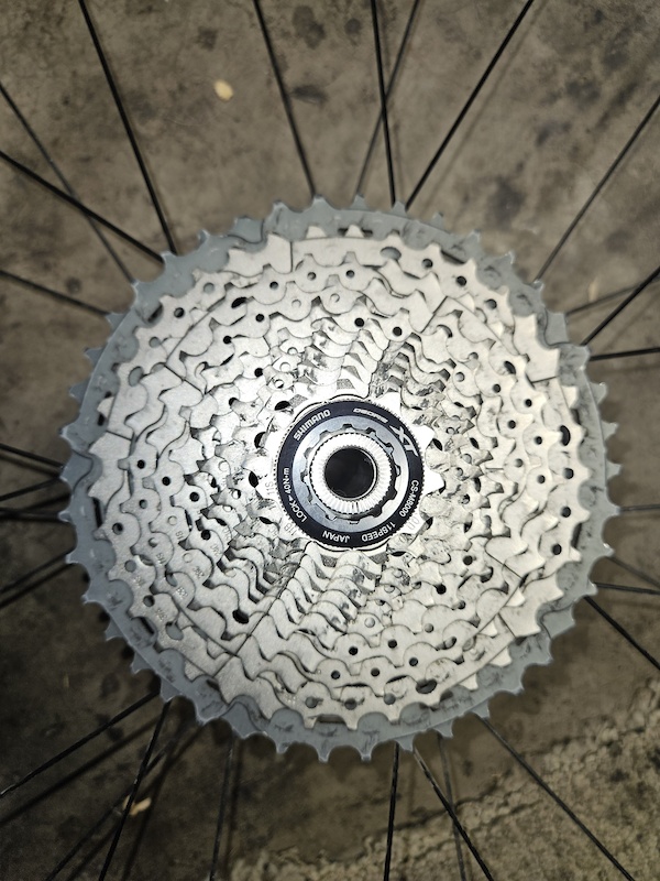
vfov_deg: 73.9
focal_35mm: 23
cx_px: 330
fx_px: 585
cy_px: 440
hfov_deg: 58.9
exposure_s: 1/50
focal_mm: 5.4
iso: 50
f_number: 1.8
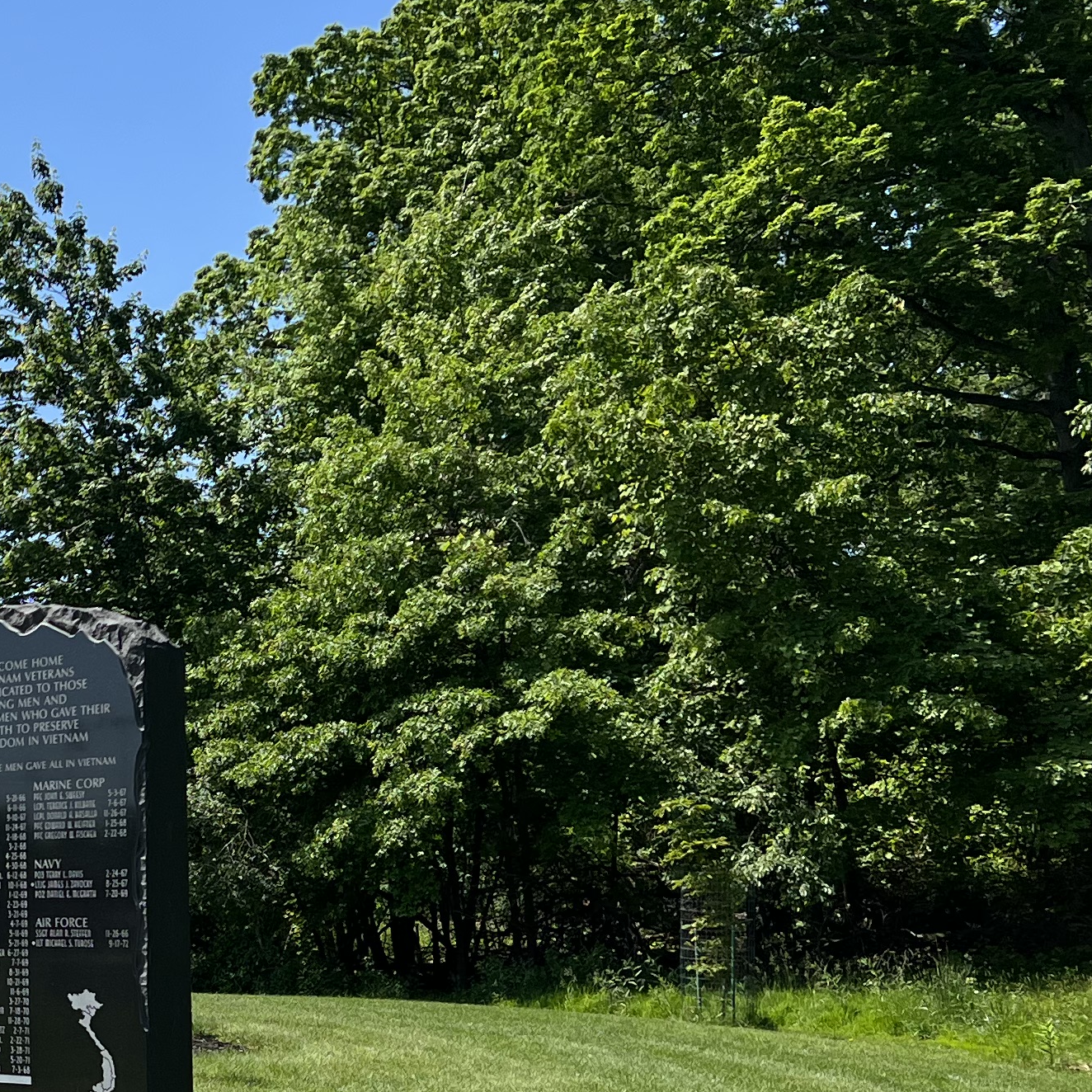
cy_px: 758
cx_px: -385
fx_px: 2498
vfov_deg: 24.5
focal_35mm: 70
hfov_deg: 21.8
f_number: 1.5
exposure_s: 1/4274
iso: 50
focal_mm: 5.7
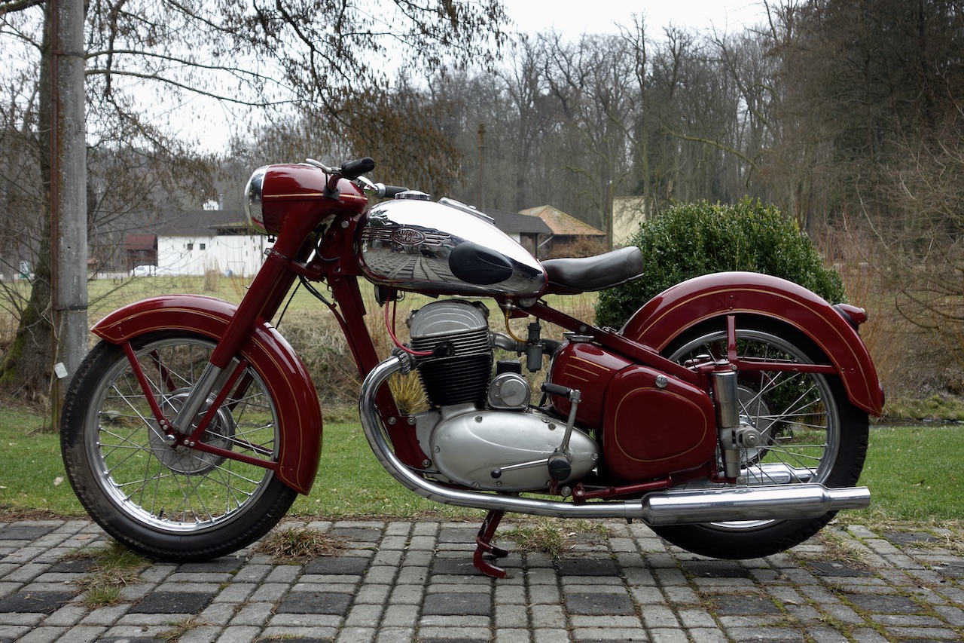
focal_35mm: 39
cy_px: 322
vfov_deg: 34.2
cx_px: 482
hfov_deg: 49.6
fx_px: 1044
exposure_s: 1/100
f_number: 4
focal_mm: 14.4
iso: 125
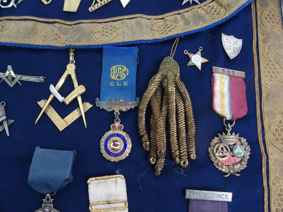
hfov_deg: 63.4
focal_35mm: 28
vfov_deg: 49.7
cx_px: 142
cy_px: 106
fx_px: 229
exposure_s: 1/30
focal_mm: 6
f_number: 2.8
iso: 320
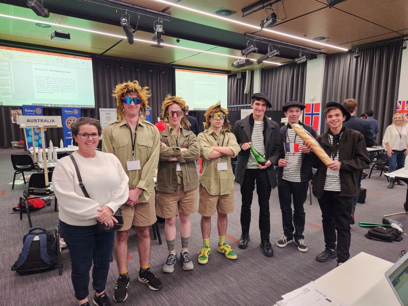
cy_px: 153
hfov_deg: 73.9
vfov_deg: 58.9
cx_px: 204
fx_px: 271
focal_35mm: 23
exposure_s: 1/120
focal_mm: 5.4
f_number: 1.8
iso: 800
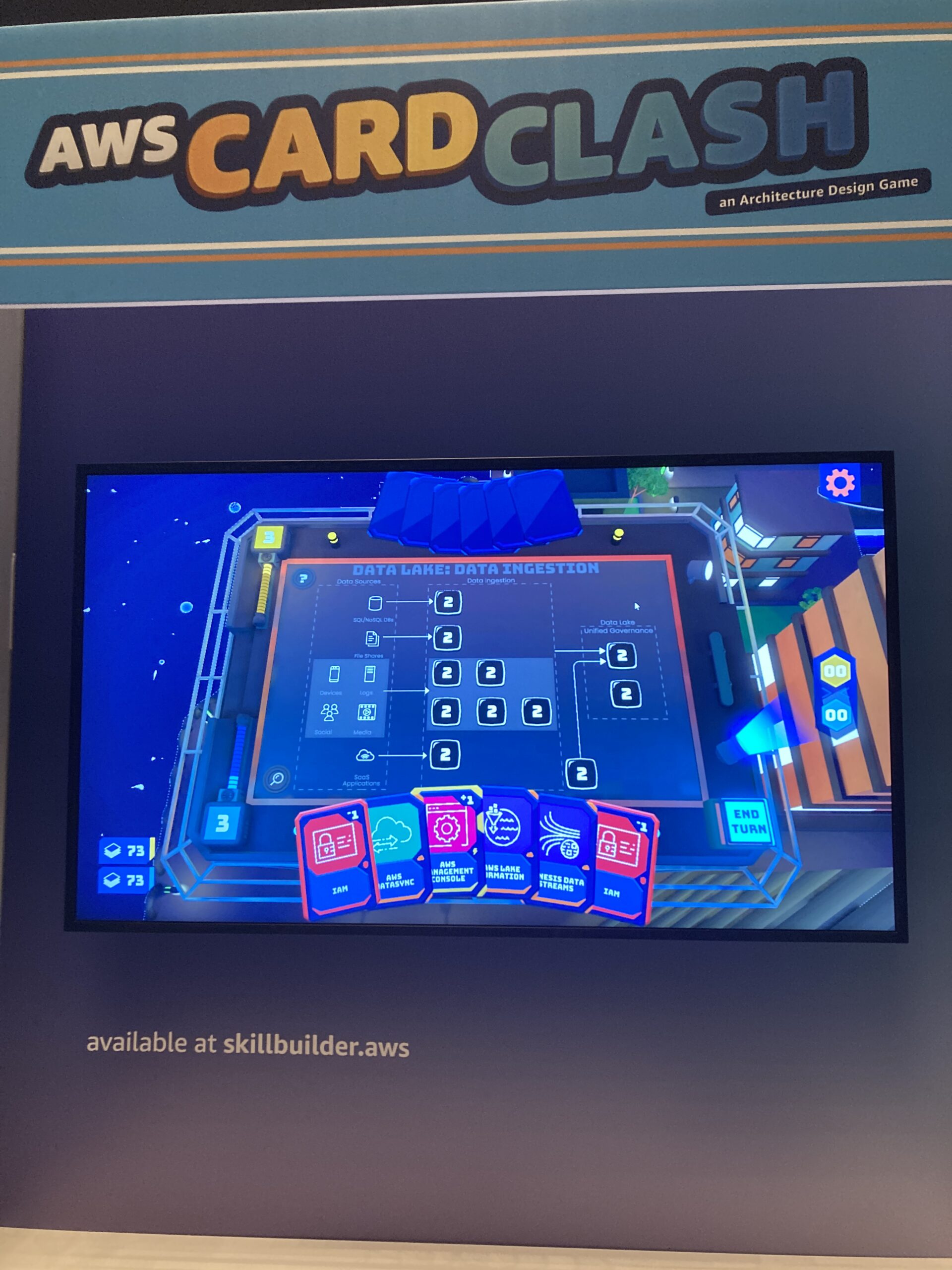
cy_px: 635
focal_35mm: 28
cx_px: 476
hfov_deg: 49.7
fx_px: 1027
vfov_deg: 63.4
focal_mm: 3.99
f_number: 1.8
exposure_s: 1/60
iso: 320
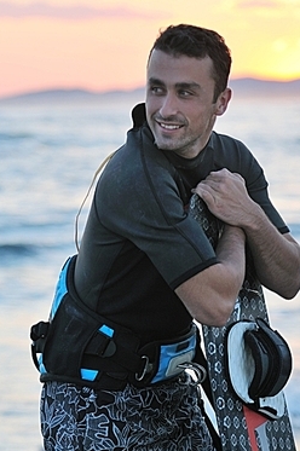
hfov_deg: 8.3
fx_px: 2066
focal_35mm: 165
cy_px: 311
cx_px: 142
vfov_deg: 12.4
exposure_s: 1/200
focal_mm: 82
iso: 100
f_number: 2.8
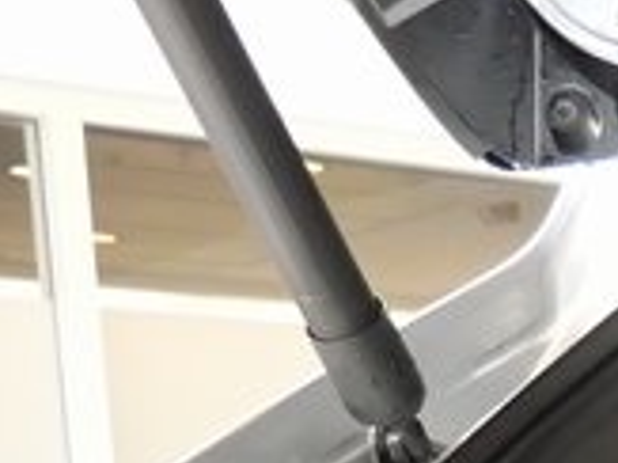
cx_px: 1600
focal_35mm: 151
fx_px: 2694
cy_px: 1264
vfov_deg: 8.6
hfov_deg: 10.7
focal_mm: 12
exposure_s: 1/60
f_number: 3.5
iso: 2500
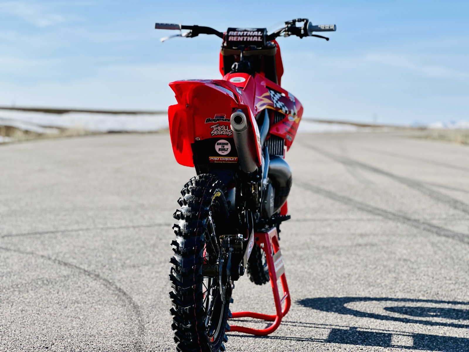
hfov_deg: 25.3
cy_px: 176
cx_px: 234
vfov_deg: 19.1
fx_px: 1043
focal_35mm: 77
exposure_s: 1/612
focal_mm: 9
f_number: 2.8
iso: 32
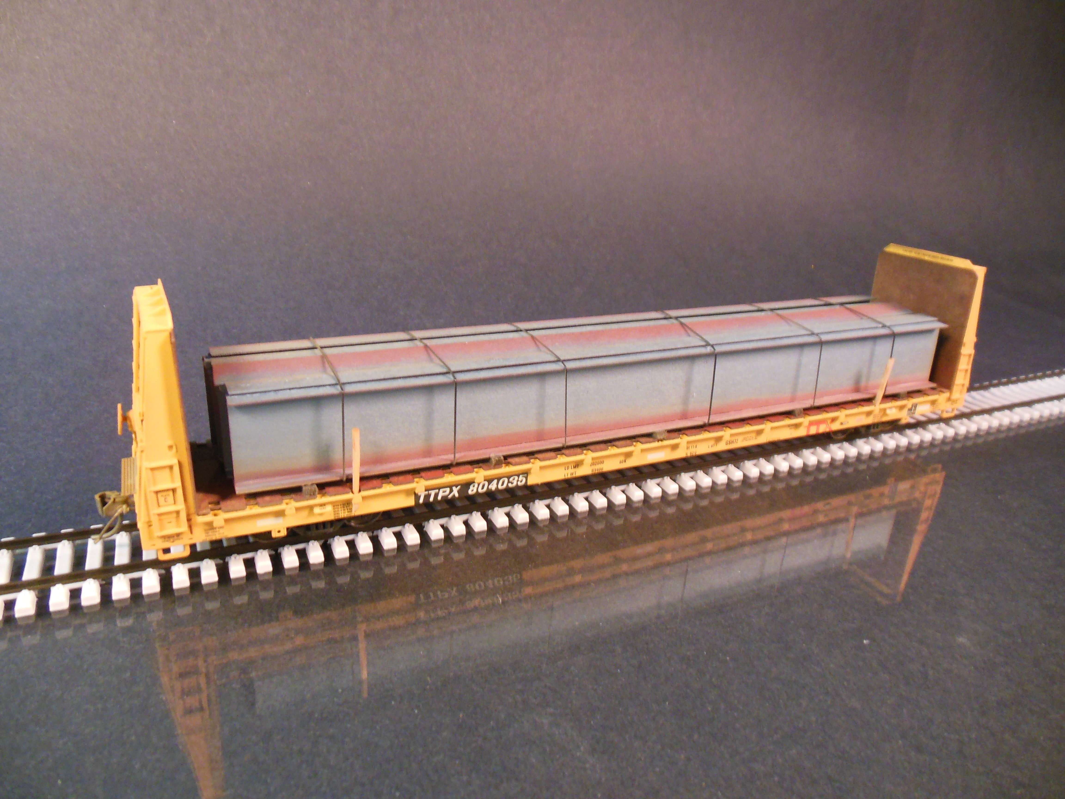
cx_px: 532
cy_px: 400
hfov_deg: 69.4
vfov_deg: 54.9
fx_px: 769
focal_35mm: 25
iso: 400
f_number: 3.2
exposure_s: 1/40
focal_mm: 4.5
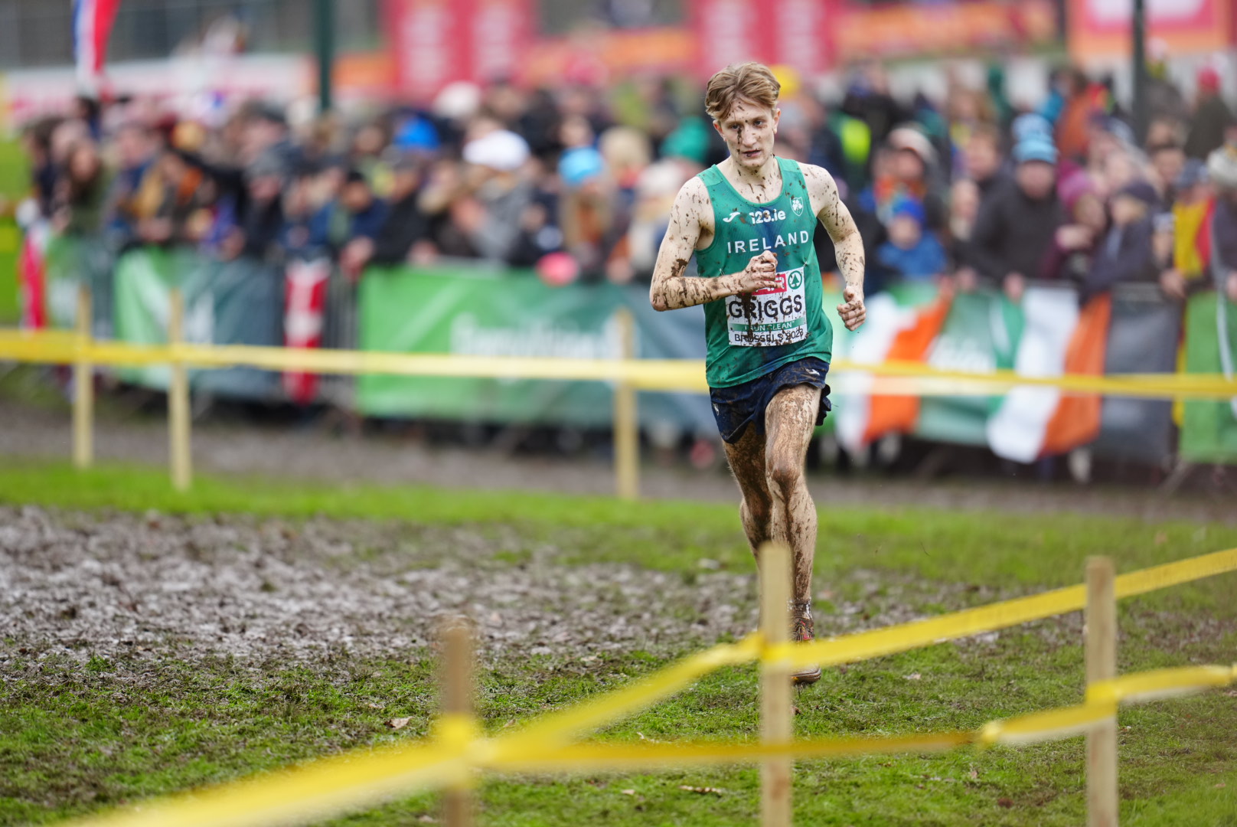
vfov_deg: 3.4
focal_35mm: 400
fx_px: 13754
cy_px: 414
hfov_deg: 5.1
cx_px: 618
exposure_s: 1/1000
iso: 800
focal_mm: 400
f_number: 2.8
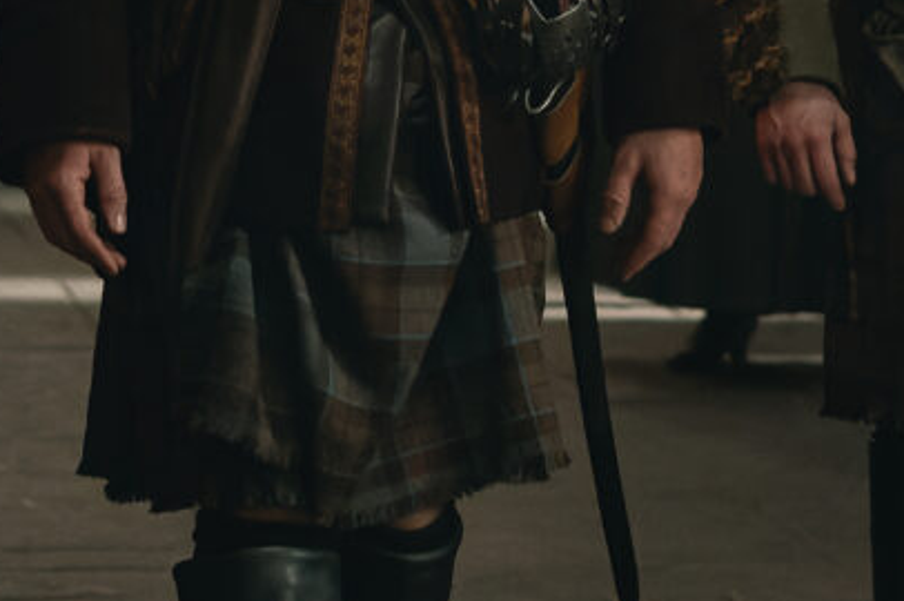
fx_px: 4491
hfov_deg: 11.5
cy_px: -167
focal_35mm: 179
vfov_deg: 7.6
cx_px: 563
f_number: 2.5
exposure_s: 1/320
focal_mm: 55
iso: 3200
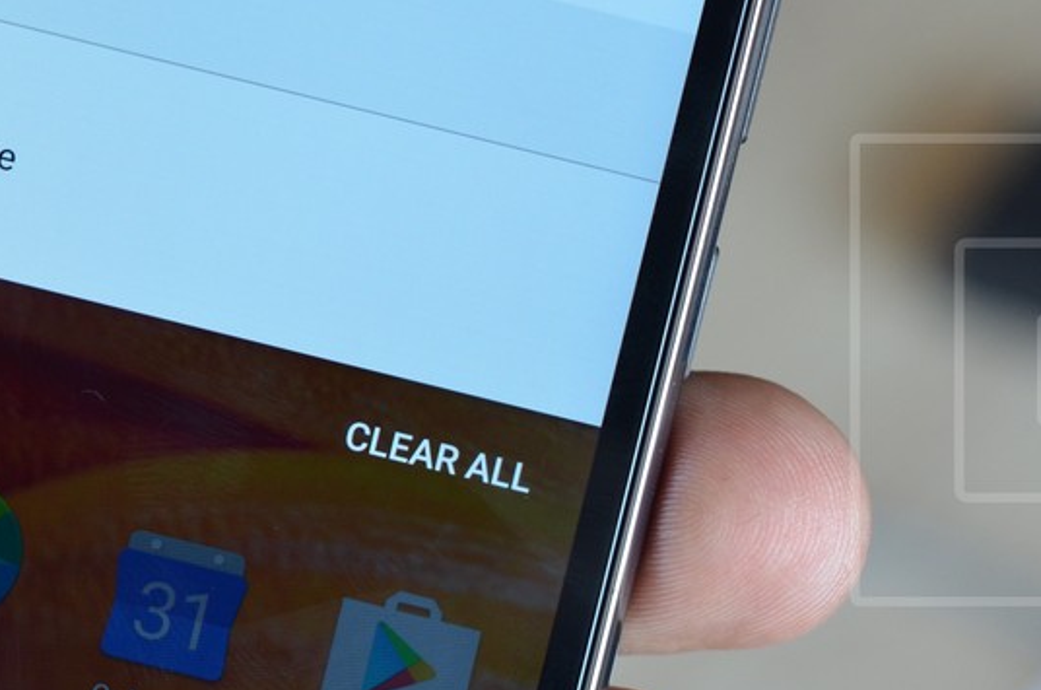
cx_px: 252
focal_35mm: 168
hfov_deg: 12.2
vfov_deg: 8.1
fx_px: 4848
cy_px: -71
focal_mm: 50
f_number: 5
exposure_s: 1/100
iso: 500
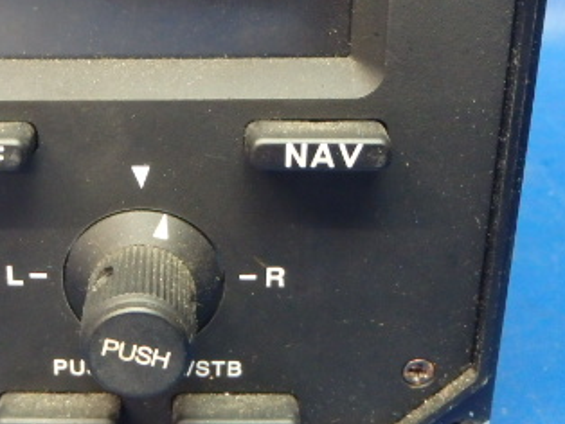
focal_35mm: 57
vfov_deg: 25.5
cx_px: 158
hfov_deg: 33.2
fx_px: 931
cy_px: 122
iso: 800
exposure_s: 1/13
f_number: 3.9
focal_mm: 5
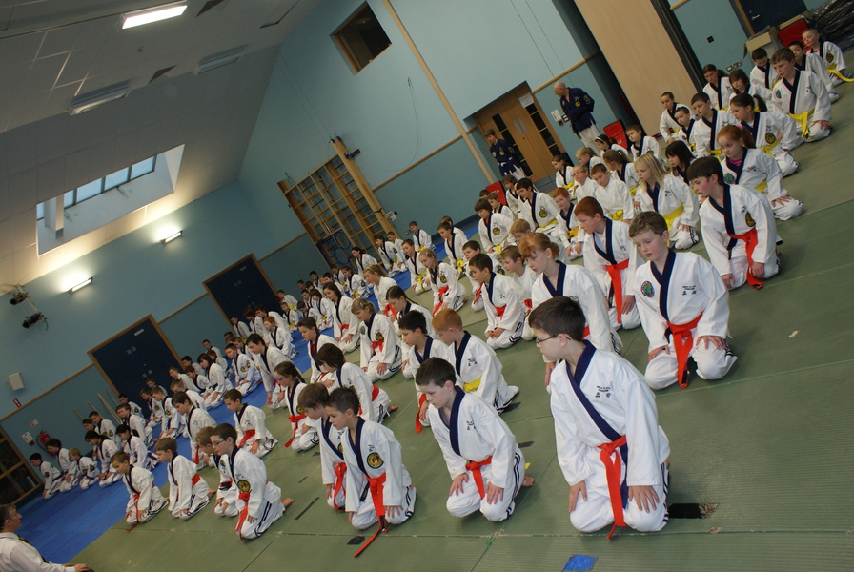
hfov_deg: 67.3
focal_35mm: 27
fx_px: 641
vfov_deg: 48.1
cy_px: 286
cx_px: 427
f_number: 5.6
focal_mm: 18
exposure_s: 1/60
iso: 400
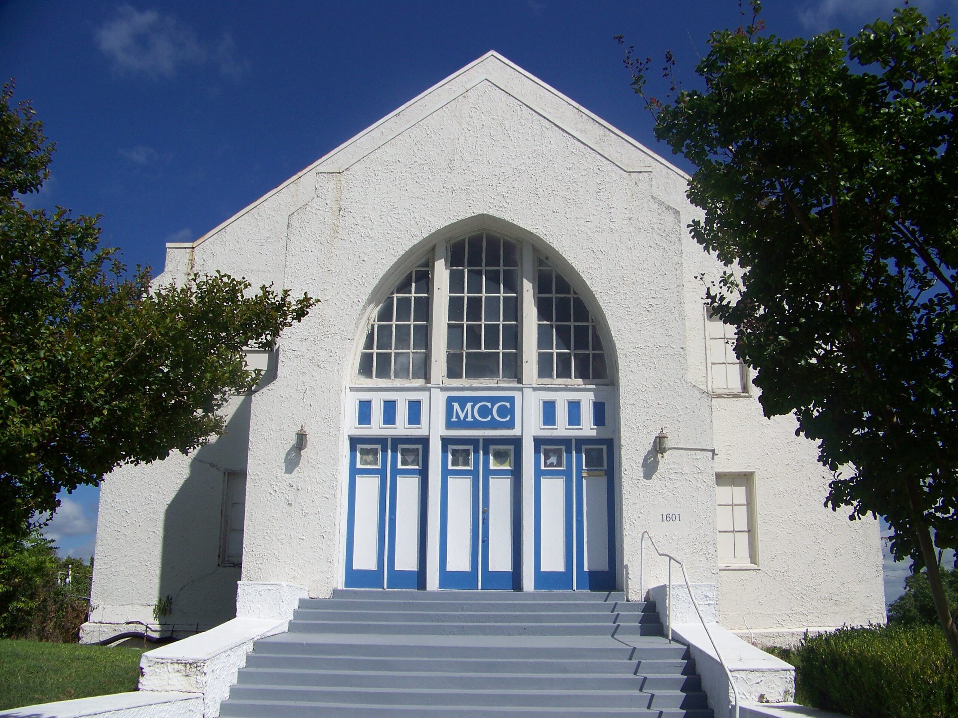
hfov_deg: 51.4
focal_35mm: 36
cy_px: 359
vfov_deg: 39.7
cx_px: 479
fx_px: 996
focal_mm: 5.85
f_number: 4
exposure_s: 1/1250
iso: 64
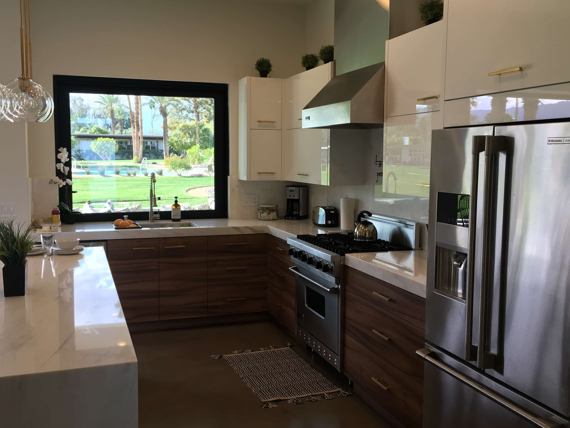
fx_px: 576
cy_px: 204
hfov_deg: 52.6
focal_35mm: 35
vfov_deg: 40.7
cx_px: 275
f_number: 2.2
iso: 32
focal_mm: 4.15
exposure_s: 1/120
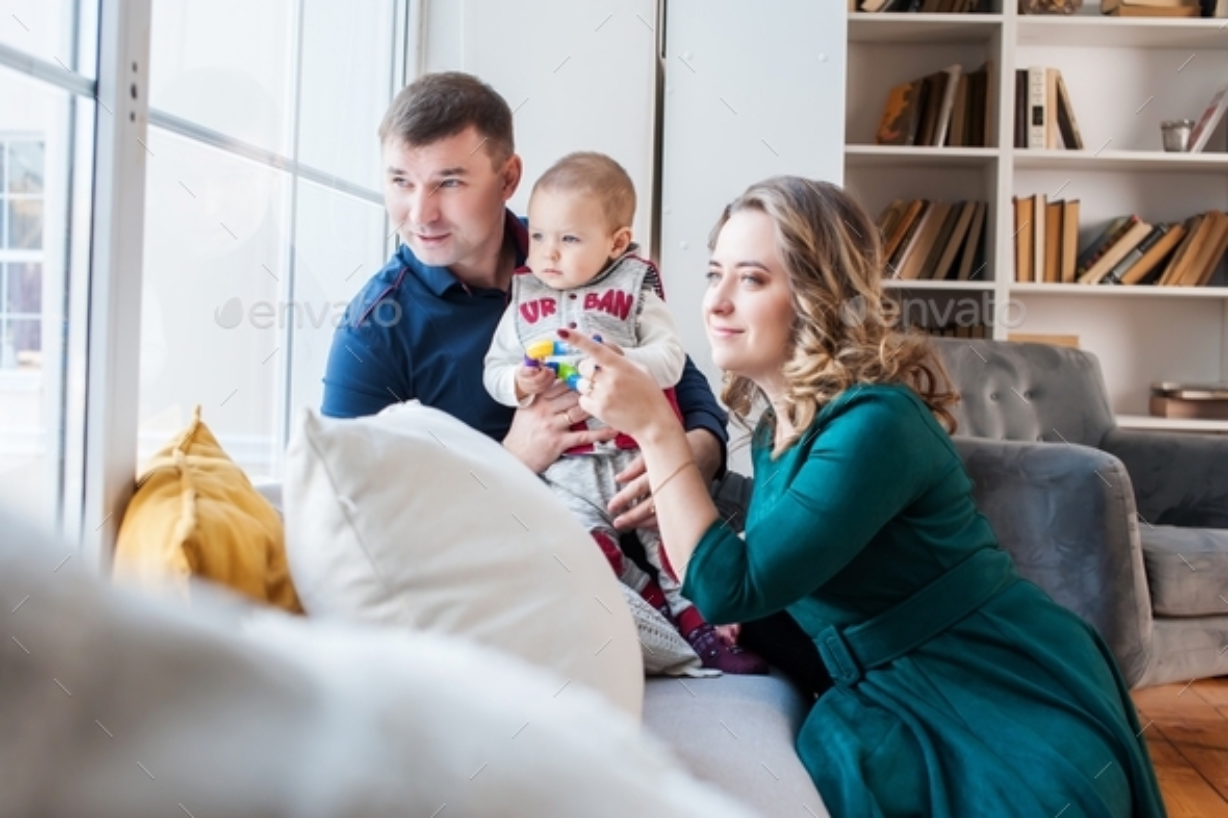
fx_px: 1705
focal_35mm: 50
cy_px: 409
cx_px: 614
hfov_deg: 39.6
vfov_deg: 27.0
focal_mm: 50
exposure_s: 1/200
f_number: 5
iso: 800
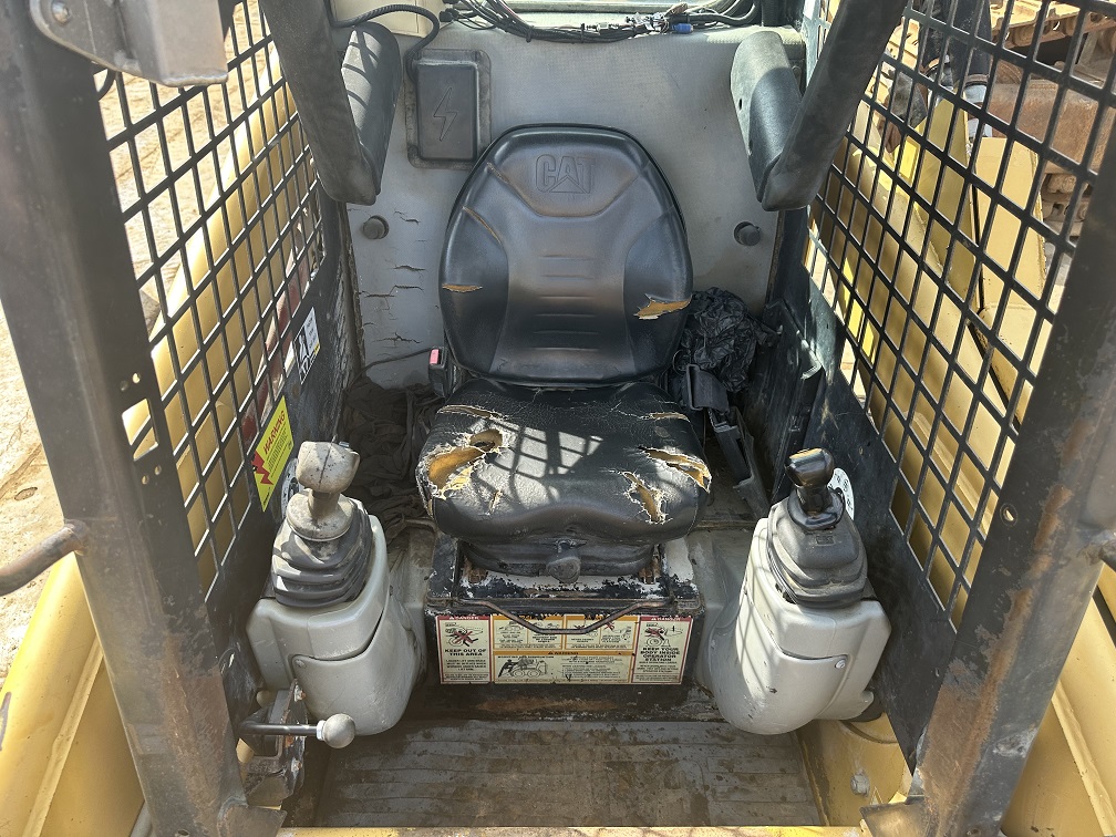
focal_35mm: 24
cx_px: 558
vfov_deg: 56.8
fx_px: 774
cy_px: 418
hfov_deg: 71.6
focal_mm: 6.86
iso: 80
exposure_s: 1/421
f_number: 1.78
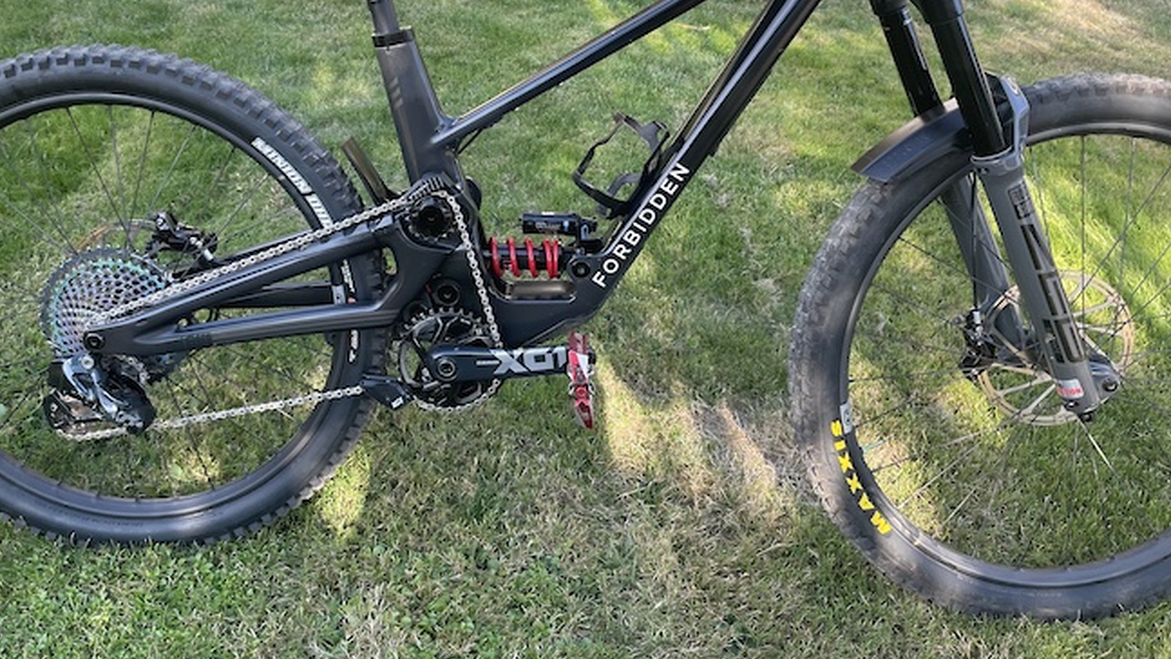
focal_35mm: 35
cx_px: 521
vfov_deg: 33.2
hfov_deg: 56.5
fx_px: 1087
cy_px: 186
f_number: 1.6
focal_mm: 4.2
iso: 32
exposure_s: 1/245
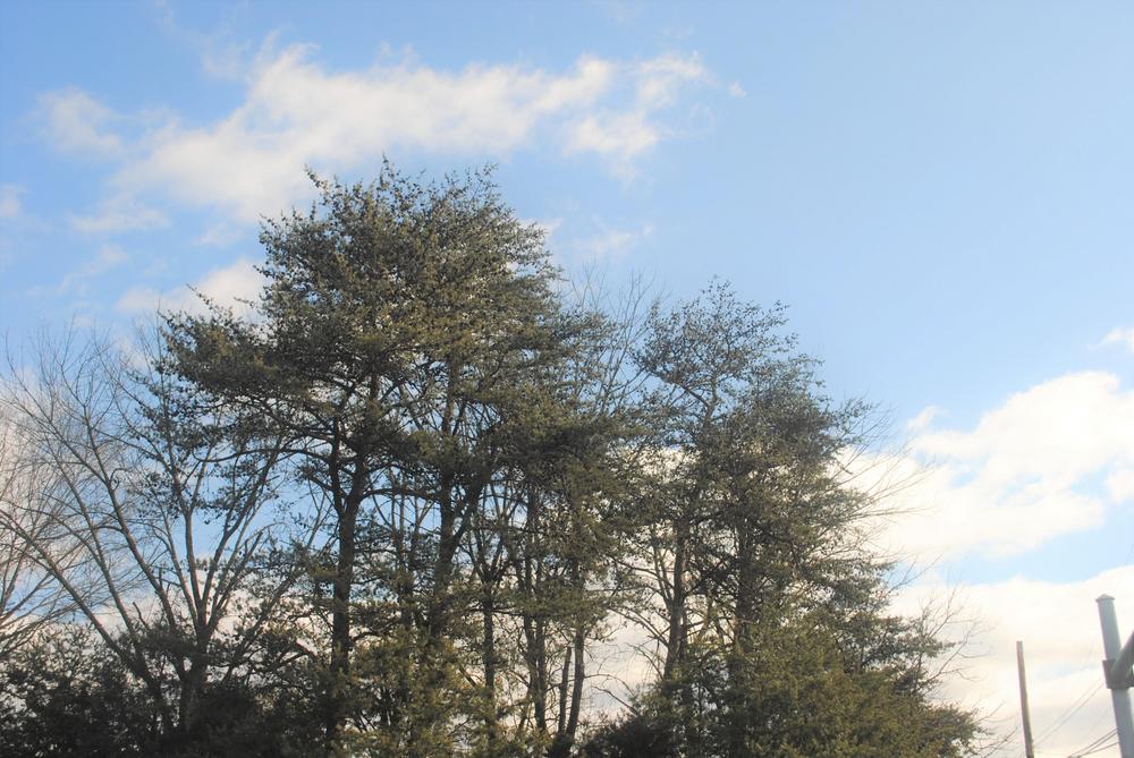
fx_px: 1230
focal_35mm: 39
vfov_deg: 34.3
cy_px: 379
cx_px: 567
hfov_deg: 49.5
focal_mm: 26
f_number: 7.1
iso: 100
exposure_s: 1/200
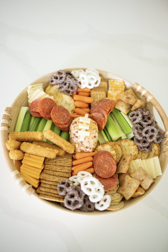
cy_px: 126
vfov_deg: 54.4
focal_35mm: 35
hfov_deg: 37.9
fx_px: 245
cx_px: 84
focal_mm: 35
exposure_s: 1/40
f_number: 1.6
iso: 100
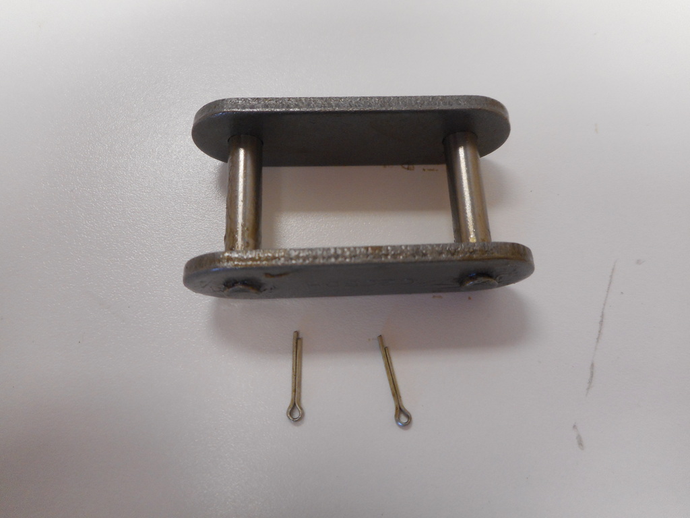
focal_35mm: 25
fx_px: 498
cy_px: 259
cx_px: 345
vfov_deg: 54.9
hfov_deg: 69.4
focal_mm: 4.5
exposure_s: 1/30
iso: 200
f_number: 3.7
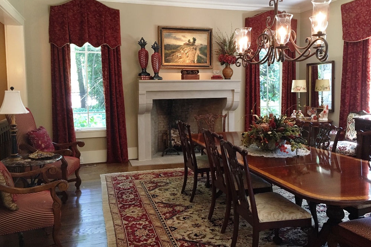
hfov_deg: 60.3
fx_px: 319
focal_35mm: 31
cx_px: 187
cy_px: 109
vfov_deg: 42.3
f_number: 2.2
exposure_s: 1/30
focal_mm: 4.15
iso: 160
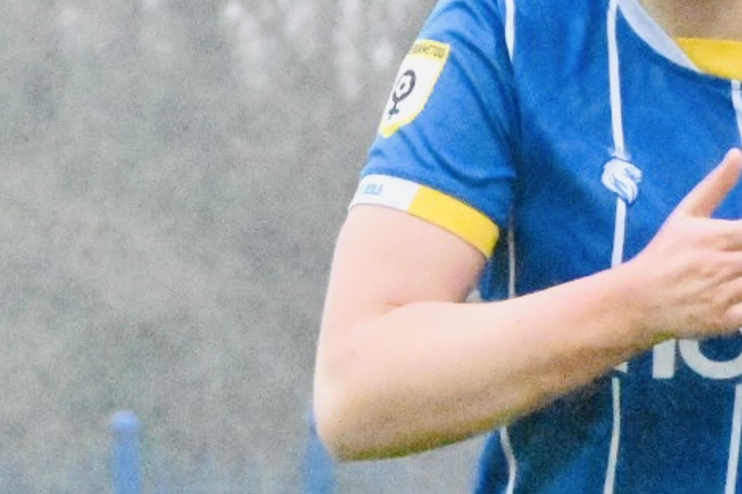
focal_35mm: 694
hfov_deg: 3.0
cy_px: 403
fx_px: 14298
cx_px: 1060
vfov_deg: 2.0
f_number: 13
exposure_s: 1/2500
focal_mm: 200
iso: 25600
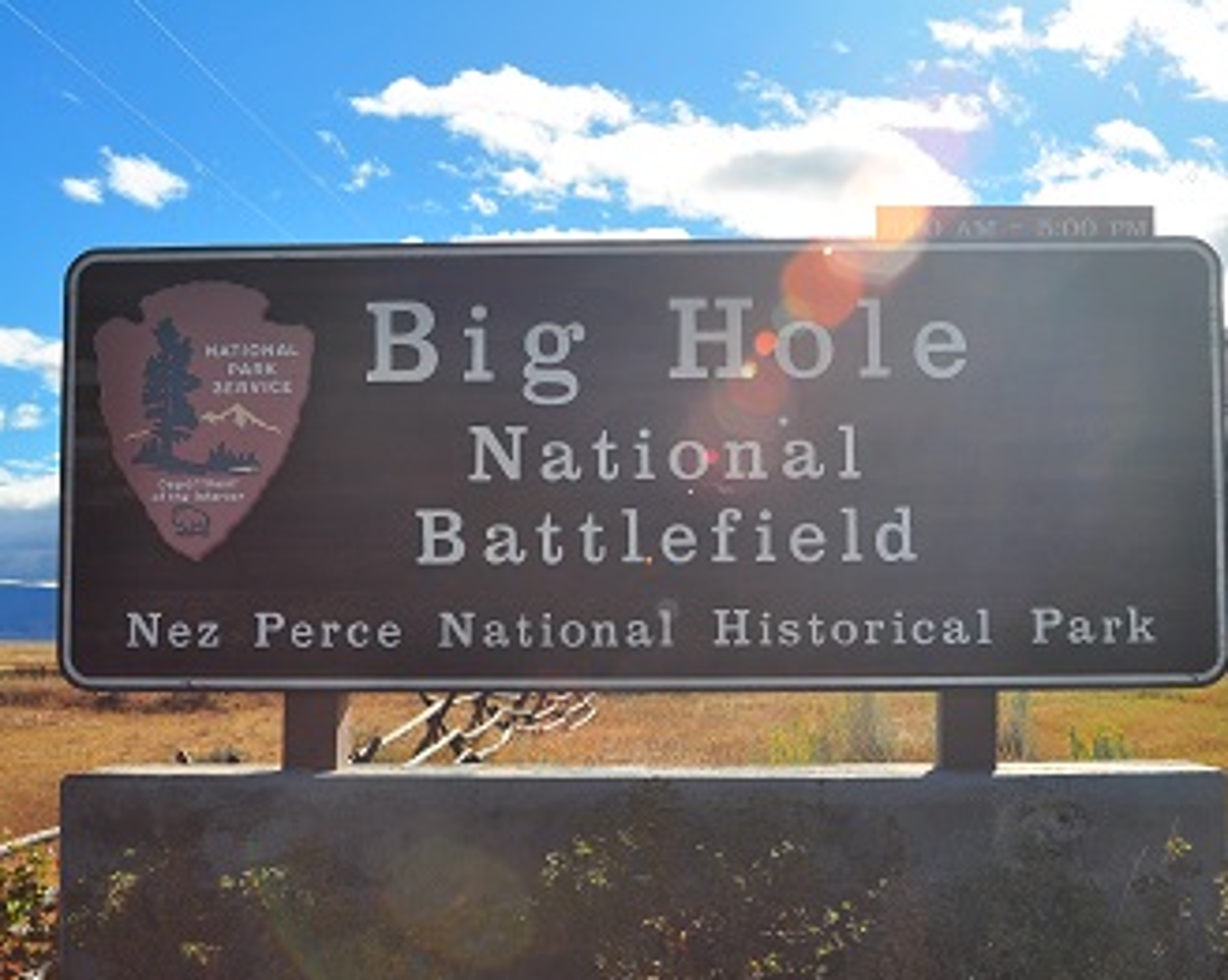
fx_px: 1743
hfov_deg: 38.7
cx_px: 719
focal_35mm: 48
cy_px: 492
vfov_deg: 31.4
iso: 200
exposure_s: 1/400
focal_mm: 28
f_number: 10
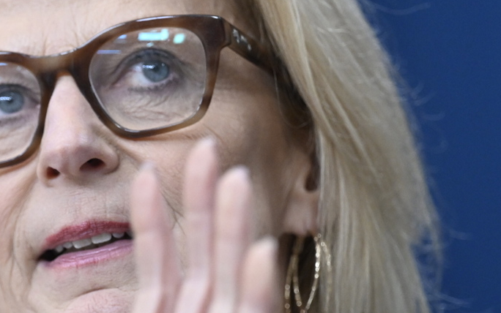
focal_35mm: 405
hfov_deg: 5.2
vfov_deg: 3.2
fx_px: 5532
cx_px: 116
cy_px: 199
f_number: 2.8
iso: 2500
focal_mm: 200
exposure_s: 1/800
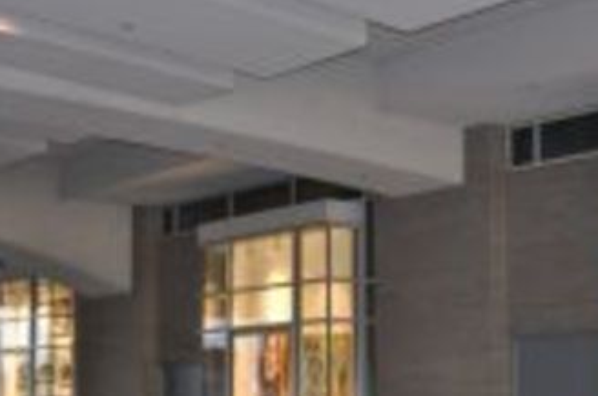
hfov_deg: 24.8
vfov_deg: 16.5
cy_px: 312
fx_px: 1359
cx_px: 350
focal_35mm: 82
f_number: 3.5
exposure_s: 1/80
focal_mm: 28
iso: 400
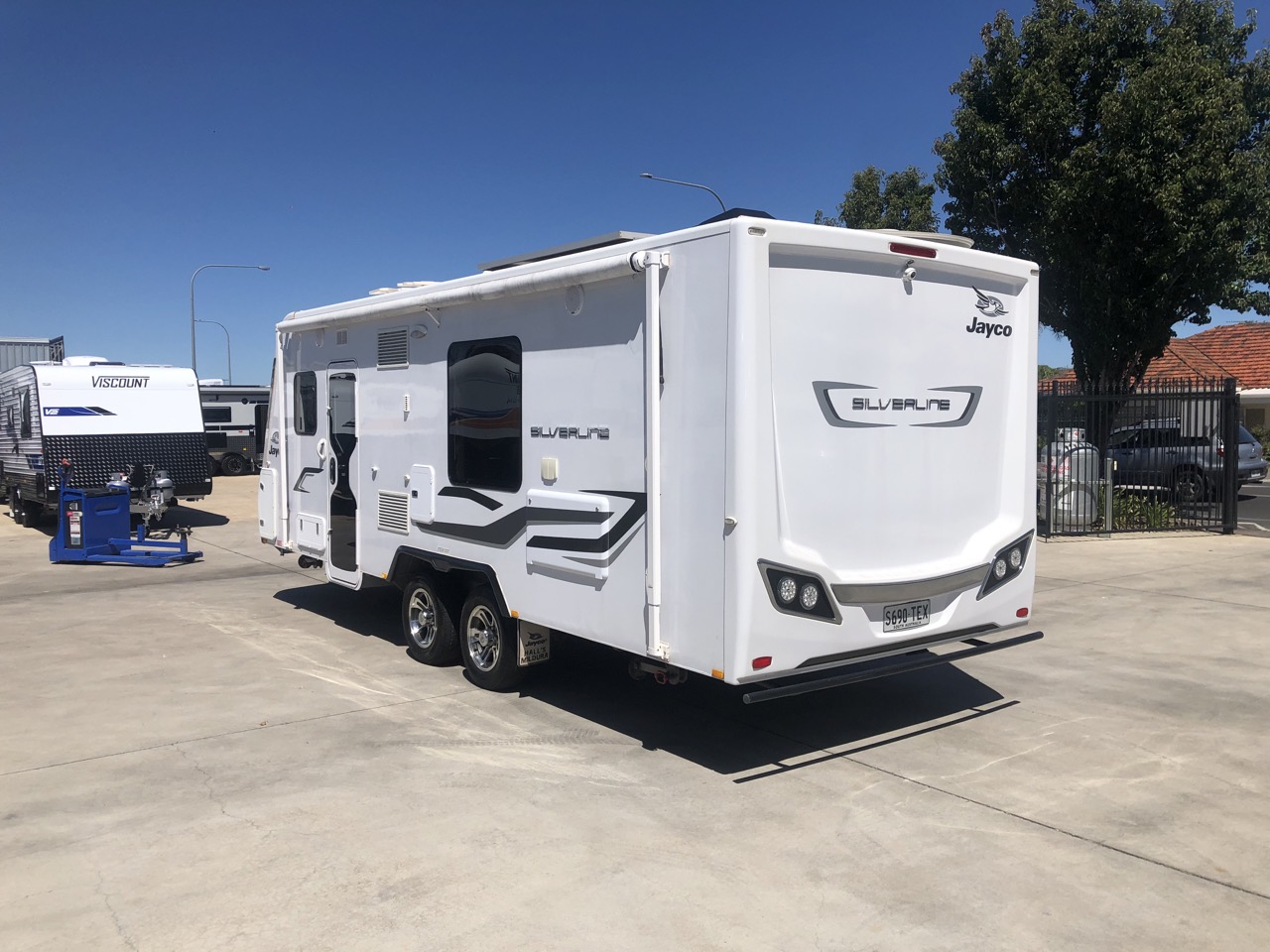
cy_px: 476
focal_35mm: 28
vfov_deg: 49.7
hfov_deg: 63.4
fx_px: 1027
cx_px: 635
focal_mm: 3.99
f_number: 1.8
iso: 20
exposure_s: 1/4878
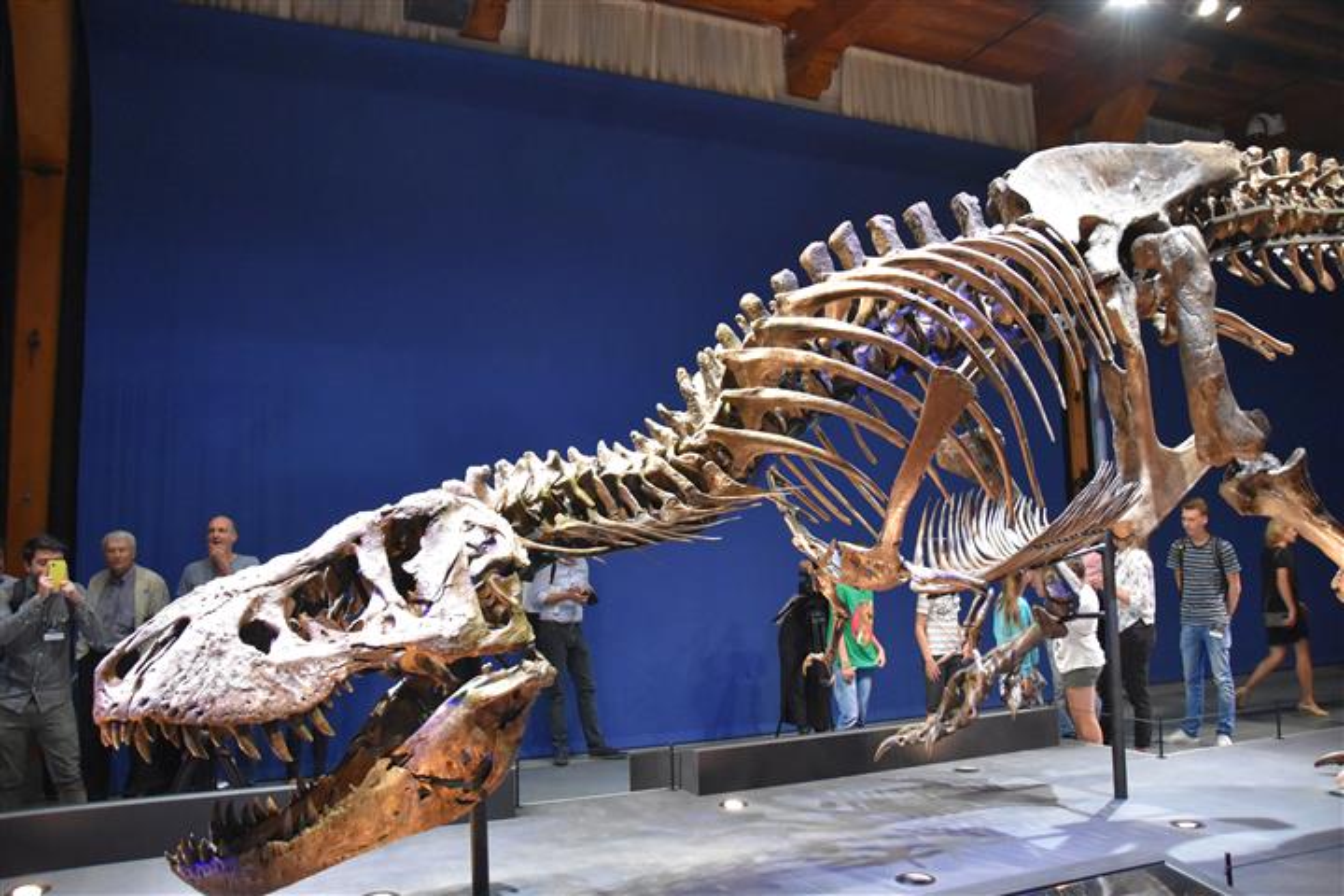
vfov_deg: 47.9
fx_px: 1008
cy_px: 448
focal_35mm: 27
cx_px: 672
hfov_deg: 67.4
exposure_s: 1/60
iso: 5000
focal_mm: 18
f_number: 3.5
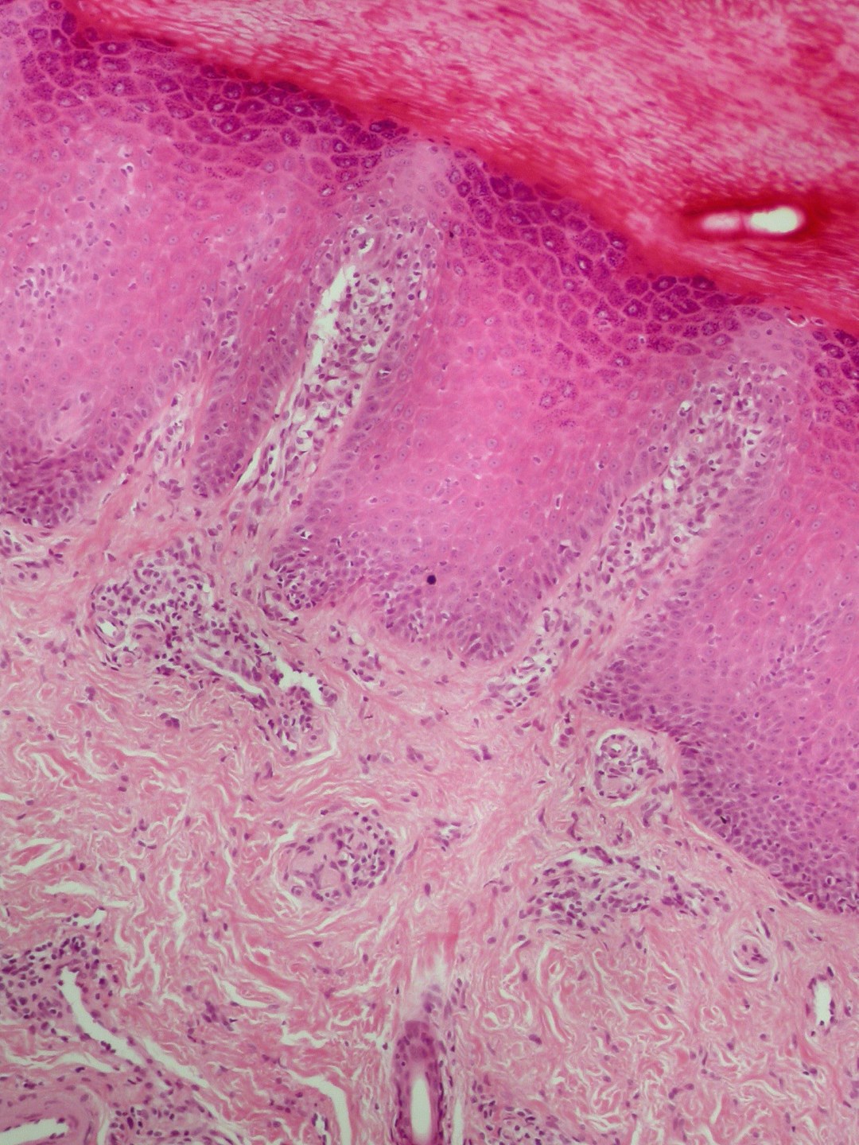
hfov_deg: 14.1
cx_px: 430
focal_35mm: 105
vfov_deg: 18.7
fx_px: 3474
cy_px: 572
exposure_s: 1/610
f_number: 5.8
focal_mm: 21.8
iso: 100
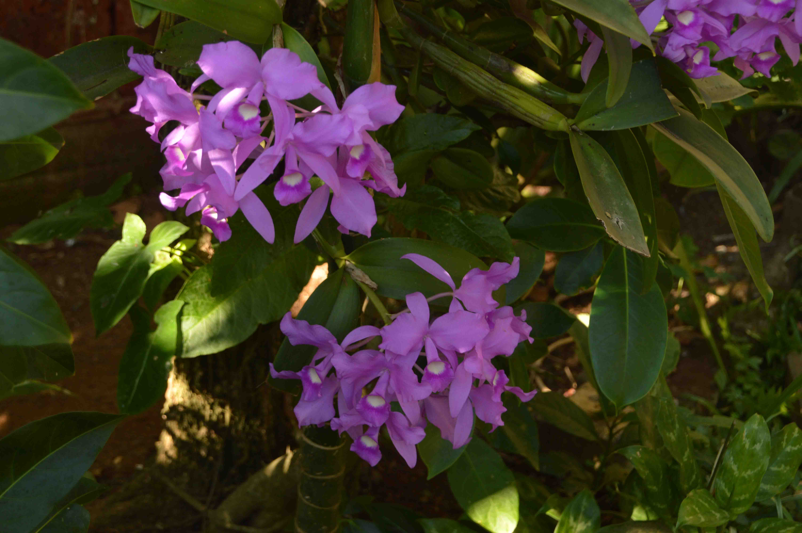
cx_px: 401
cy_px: 266
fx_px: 1669
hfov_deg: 27.0
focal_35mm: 75
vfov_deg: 18.1
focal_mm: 50
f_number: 6.3
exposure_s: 1/80
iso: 200
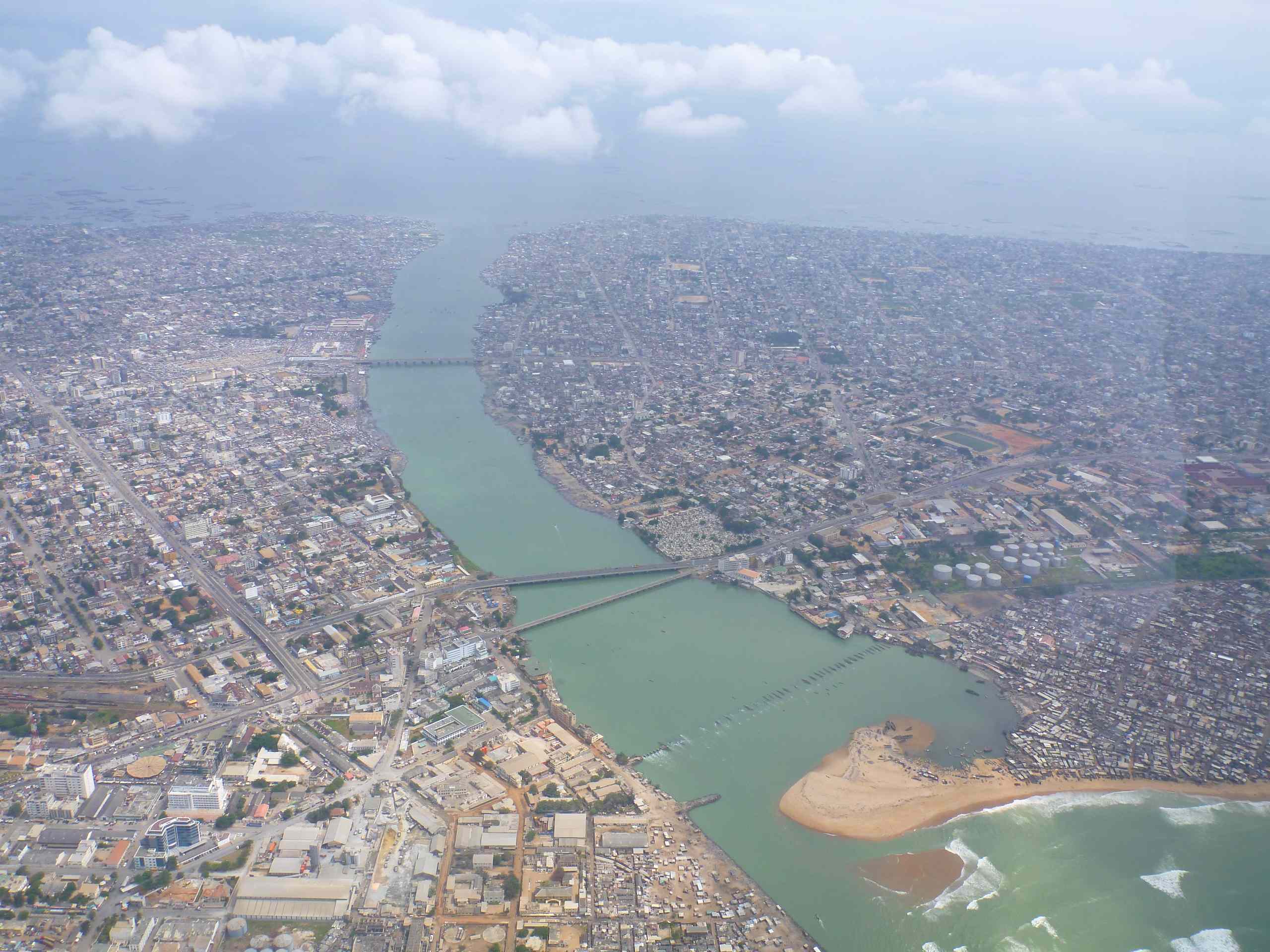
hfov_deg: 58.4
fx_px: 1137
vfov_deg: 45.4
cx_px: 635
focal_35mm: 31
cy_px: 476
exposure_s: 1/640
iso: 100
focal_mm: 5.5
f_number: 3.5
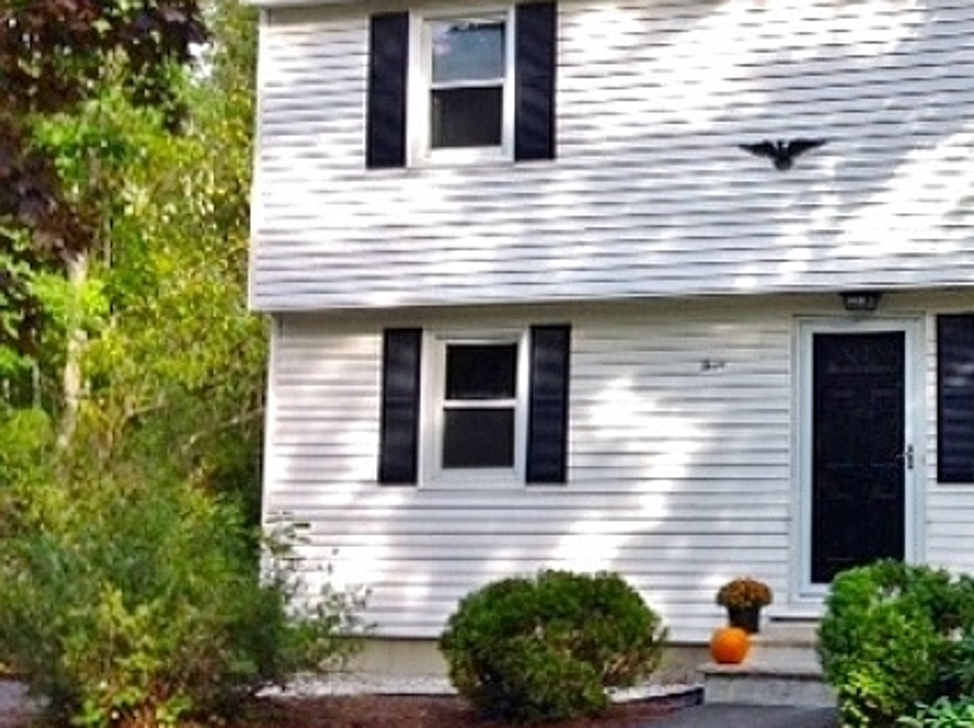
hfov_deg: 28.1
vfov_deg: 22.2
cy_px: 271
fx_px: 1855
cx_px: 914
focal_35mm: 66
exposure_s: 1/308
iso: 50
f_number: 2.4
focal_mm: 4.28
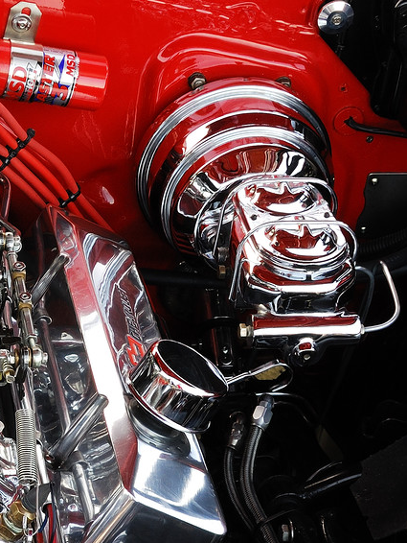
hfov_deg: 14.2
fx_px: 1566
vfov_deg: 19.5
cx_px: -137
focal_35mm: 100
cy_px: 418
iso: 100
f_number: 11
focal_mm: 28
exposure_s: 1/3
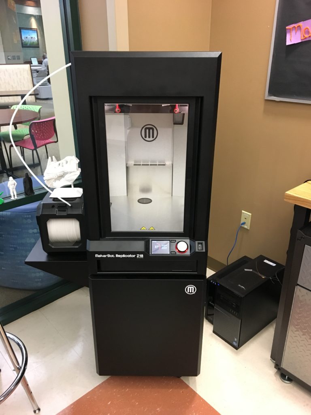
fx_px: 347
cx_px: 156
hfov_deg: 48.2
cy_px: 208
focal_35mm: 29
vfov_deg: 61.7
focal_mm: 4.15
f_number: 2.2
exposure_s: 1/30
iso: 200
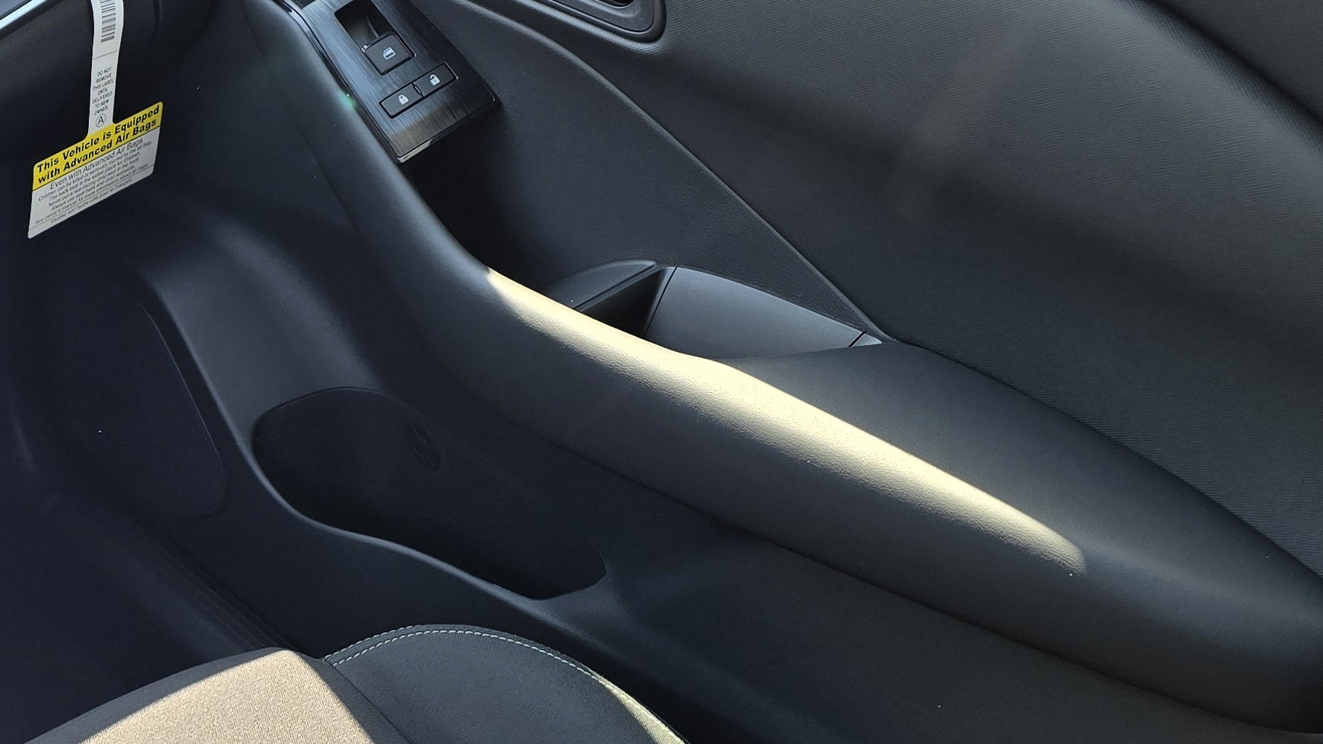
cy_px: 621
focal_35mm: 58
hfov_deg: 32.1
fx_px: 2035
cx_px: -101
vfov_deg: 20.4
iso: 20
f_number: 1.7
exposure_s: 1/120
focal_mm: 6.3
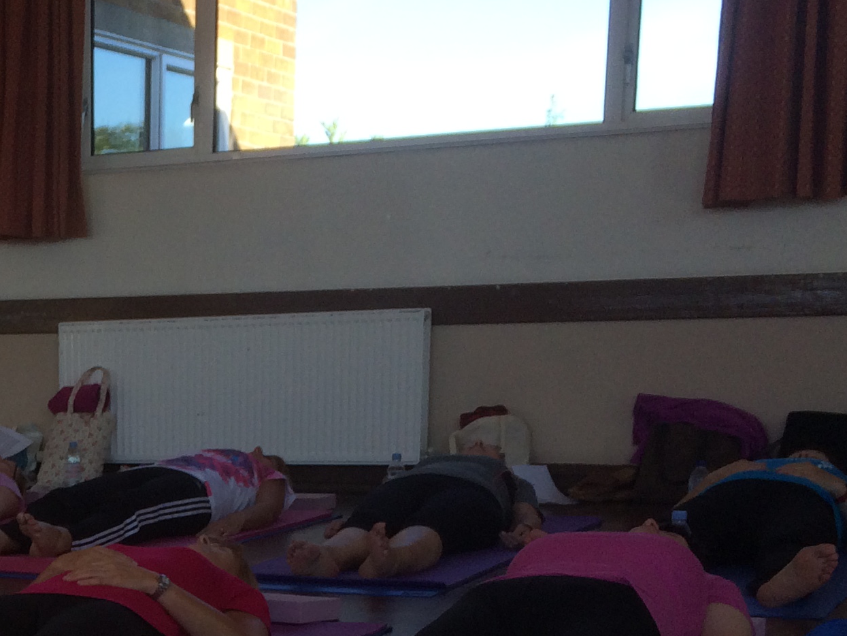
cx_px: -55
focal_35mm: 76
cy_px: 742
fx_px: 1860
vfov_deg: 18.5
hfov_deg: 24.2
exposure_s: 1/380
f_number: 2.2
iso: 32
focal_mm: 4.15
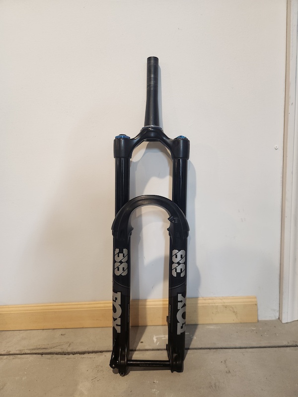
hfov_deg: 58.9
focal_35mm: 23
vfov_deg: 73.9
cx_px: 149
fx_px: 264
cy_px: 198
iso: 500
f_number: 1.8
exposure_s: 1/120
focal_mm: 5.4
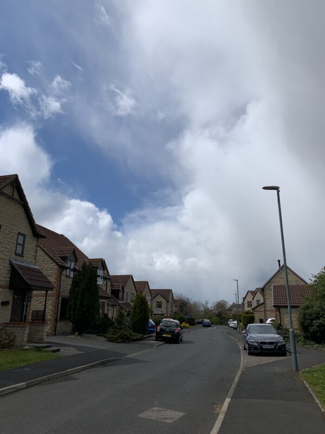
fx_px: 325
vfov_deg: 67.3
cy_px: 217
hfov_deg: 53.1
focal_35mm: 26
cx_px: 162
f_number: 1.8
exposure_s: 1/5405
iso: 25
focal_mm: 4.25
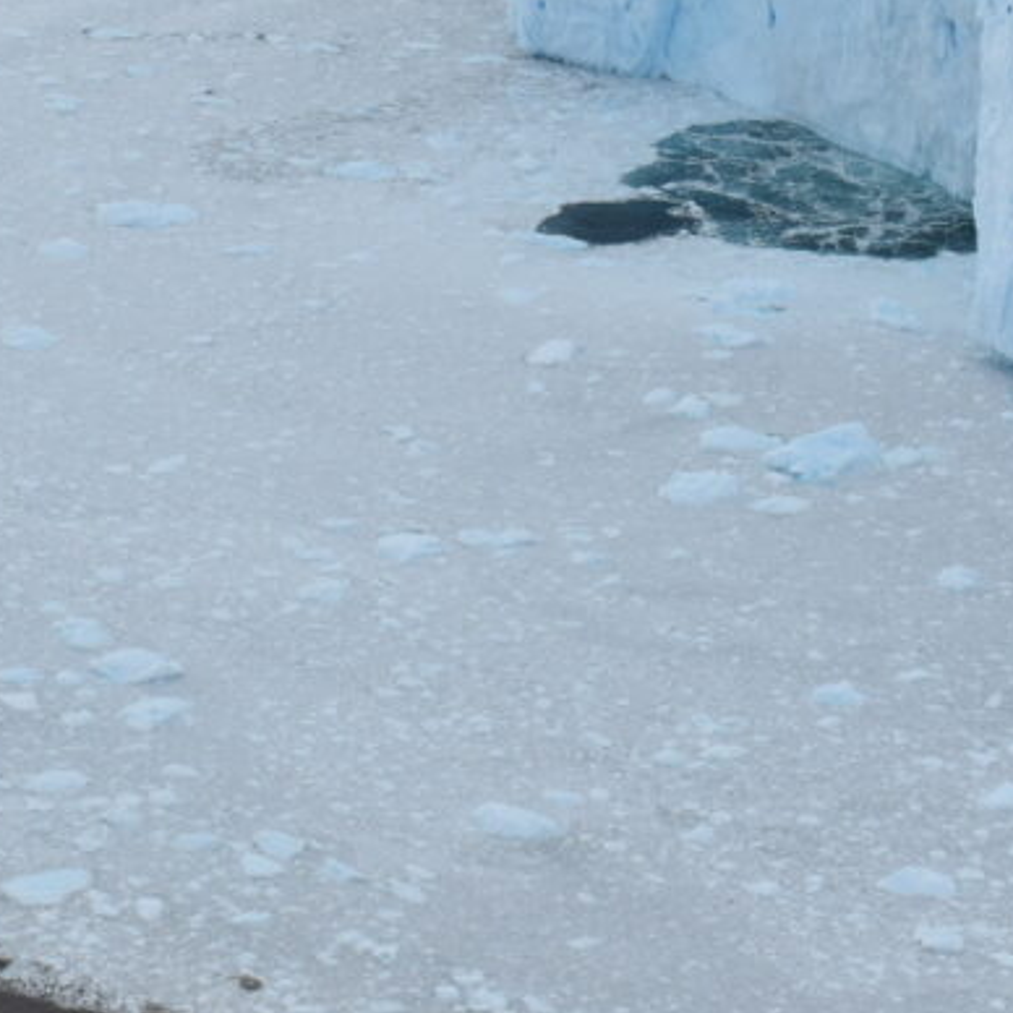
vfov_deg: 12.6
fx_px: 4552
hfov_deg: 12.7
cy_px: 42
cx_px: 345
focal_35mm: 137
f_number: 9
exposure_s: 1/320
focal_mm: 31
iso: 100
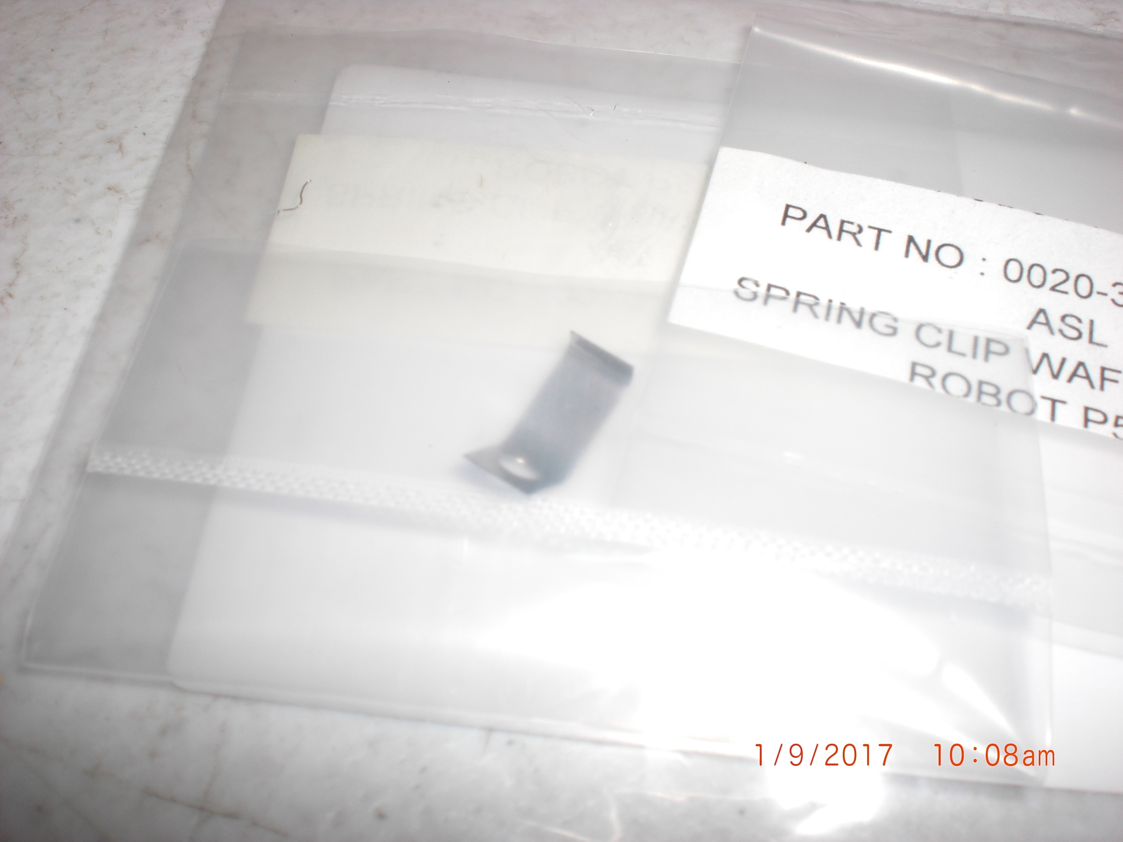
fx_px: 1233
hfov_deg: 49.0
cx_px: 562
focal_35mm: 38
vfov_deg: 37.7
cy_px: 421
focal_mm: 6.3
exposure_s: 1/60
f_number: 5.6
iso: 64
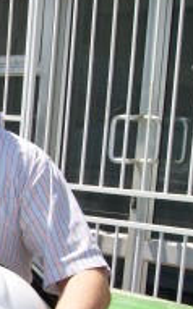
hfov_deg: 9.6
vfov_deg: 17.9
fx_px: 970
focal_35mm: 115
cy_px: 262
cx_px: -320
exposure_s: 1/160
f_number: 9
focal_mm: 20
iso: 100
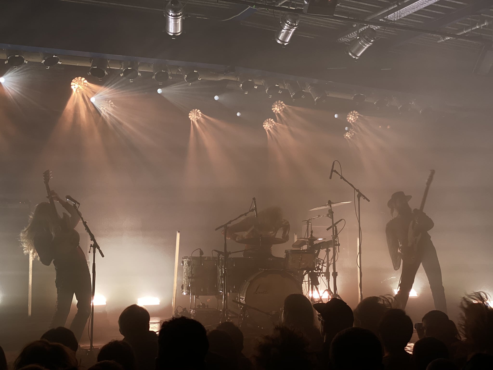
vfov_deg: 28.0
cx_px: 246
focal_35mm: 52
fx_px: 741
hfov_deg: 36.8
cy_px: 185
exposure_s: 1/120
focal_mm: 6
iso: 80
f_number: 2
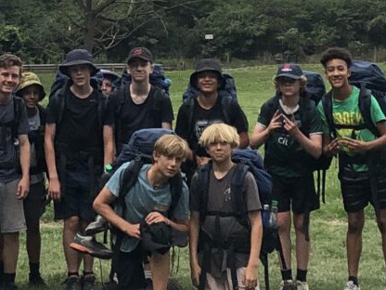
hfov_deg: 14.2
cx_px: 95
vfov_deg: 10.6
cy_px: -28
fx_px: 1539
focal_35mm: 138
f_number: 1.8
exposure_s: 1/716
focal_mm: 3.99
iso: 20
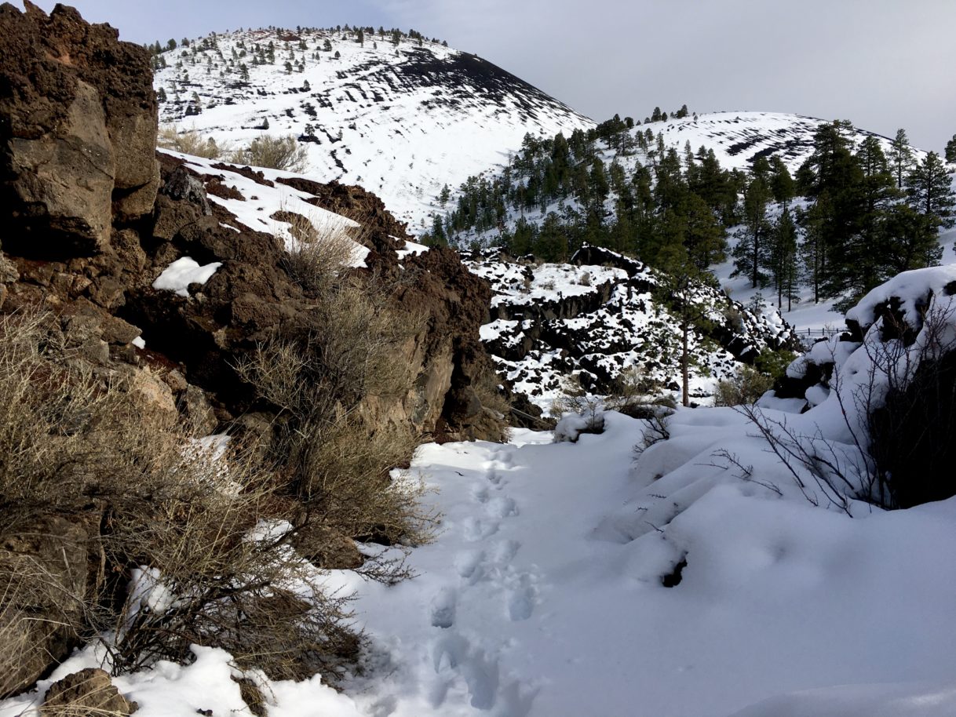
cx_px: 478
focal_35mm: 29
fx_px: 801
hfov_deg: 61.6
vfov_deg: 48.2
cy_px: 358
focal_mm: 4.15
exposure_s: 1/2024
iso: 25
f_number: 2.2
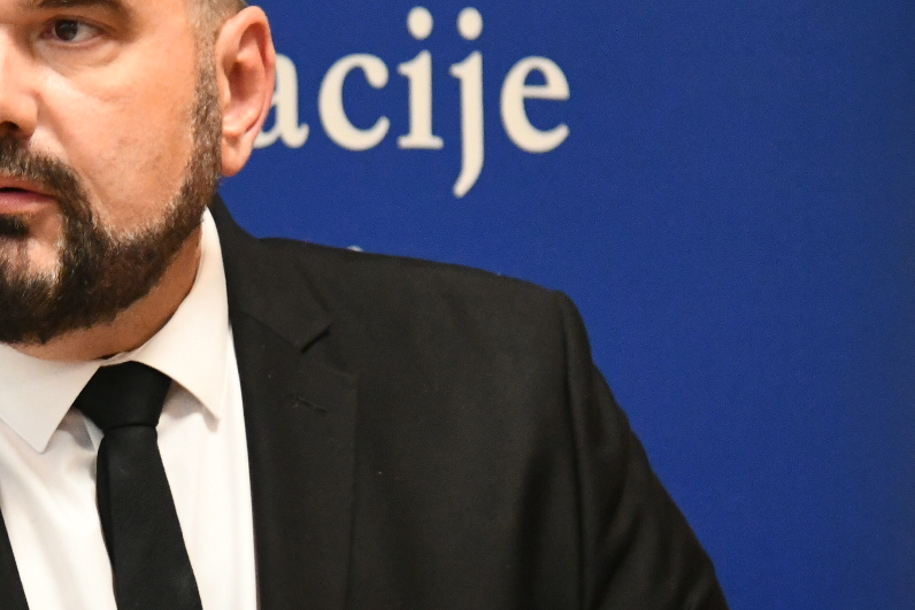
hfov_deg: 11.6
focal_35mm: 175
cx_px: -11
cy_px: 349
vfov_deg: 7.8
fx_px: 4448
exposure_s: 1/250
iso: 4000
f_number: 4
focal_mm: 86
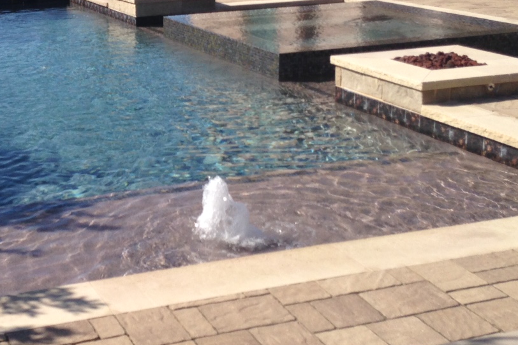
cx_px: 91
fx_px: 993
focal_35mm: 69
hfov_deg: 28.5
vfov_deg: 19.6
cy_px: 77
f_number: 2.4
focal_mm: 4.12
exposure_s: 1/1808
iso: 50
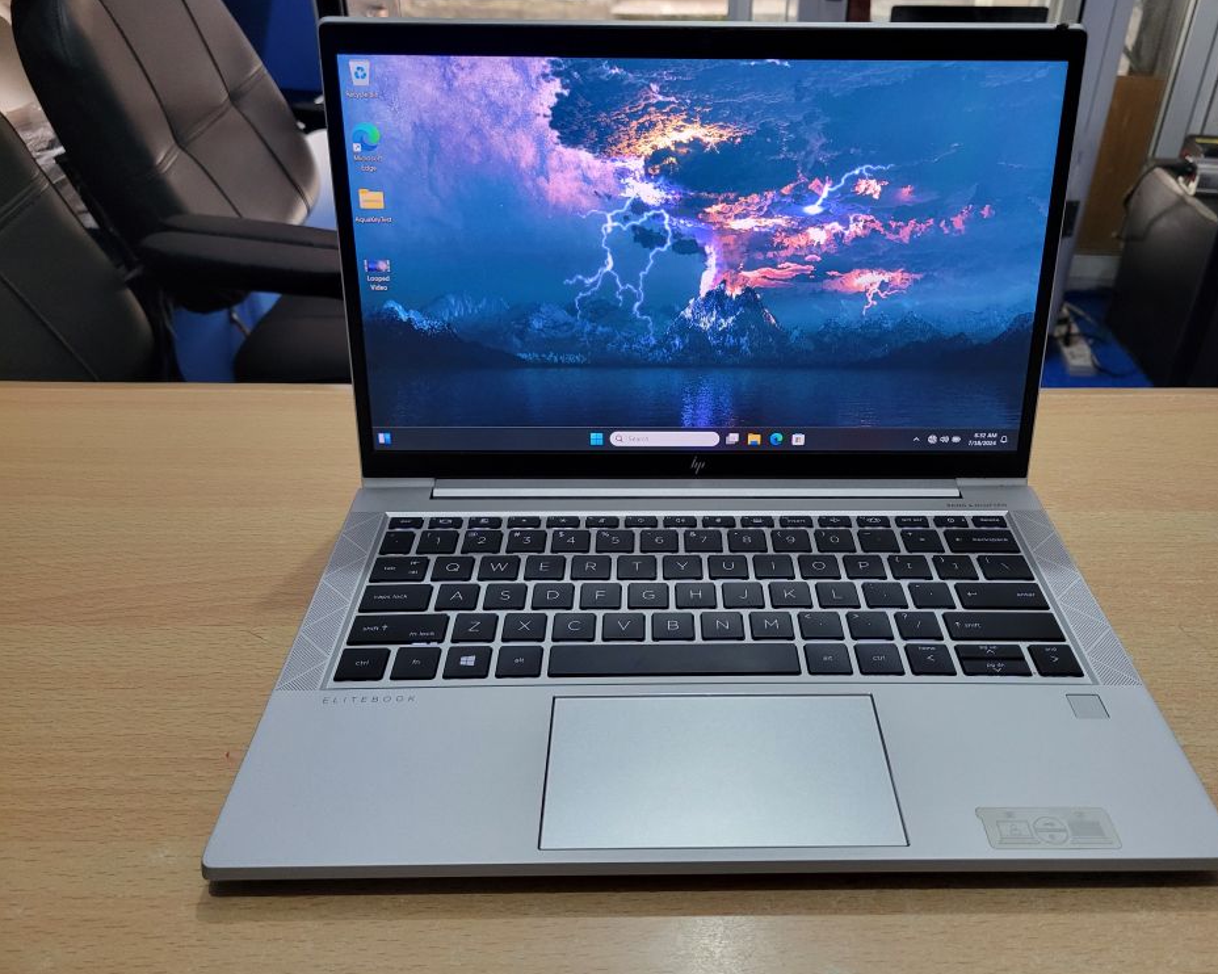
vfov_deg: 51.5
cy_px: 479
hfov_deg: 62.1
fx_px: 1009
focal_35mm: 28
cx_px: 671
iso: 320
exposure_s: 1/120
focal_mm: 5.4
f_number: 1.8
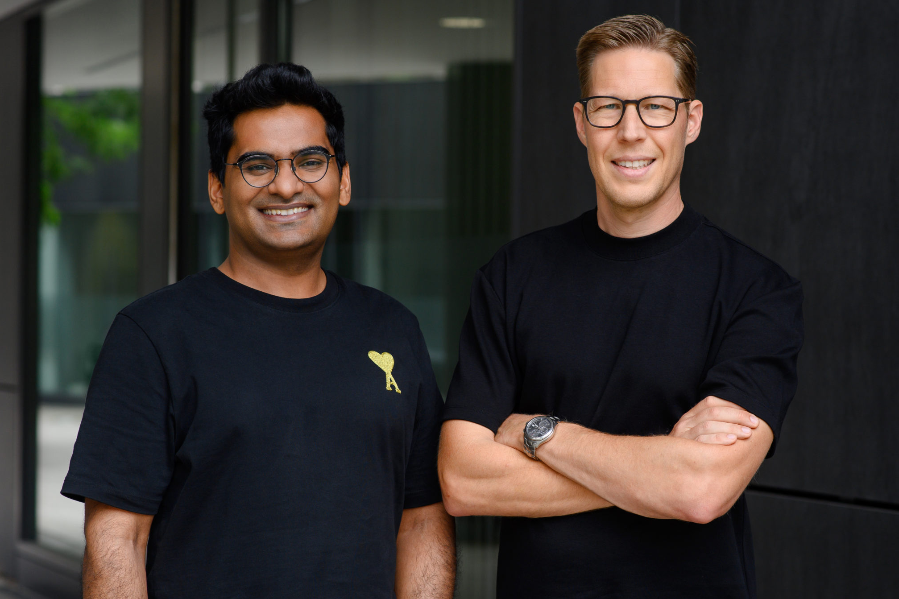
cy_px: 356
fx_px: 2697
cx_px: 499
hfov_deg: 18.9
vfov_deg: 12.7
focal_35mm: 108
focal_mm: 85
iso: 220
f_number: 4.5
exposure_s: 1/125
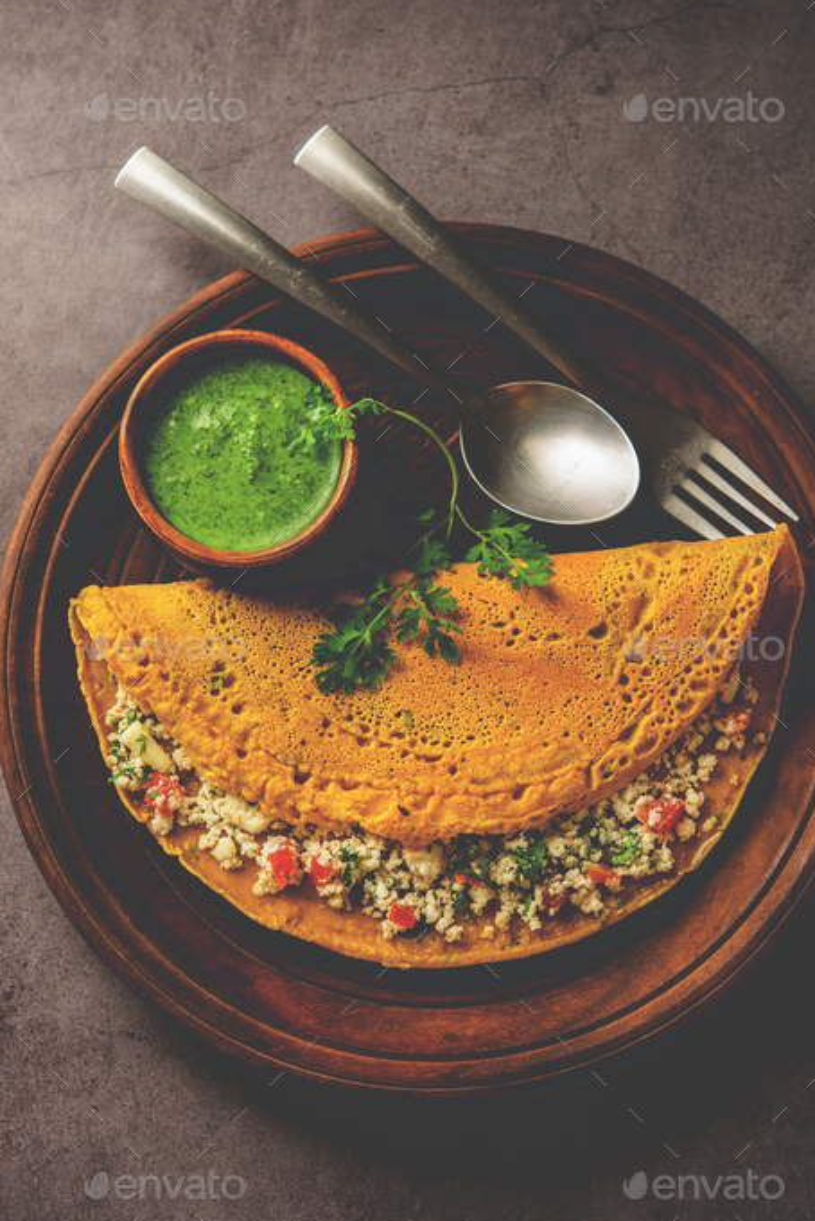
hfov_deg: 17.5
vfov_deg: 26.0
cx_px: 429
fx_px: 2646
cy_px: 634
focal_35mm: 78
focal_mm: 60
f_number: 5
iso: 100
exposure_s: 1/125
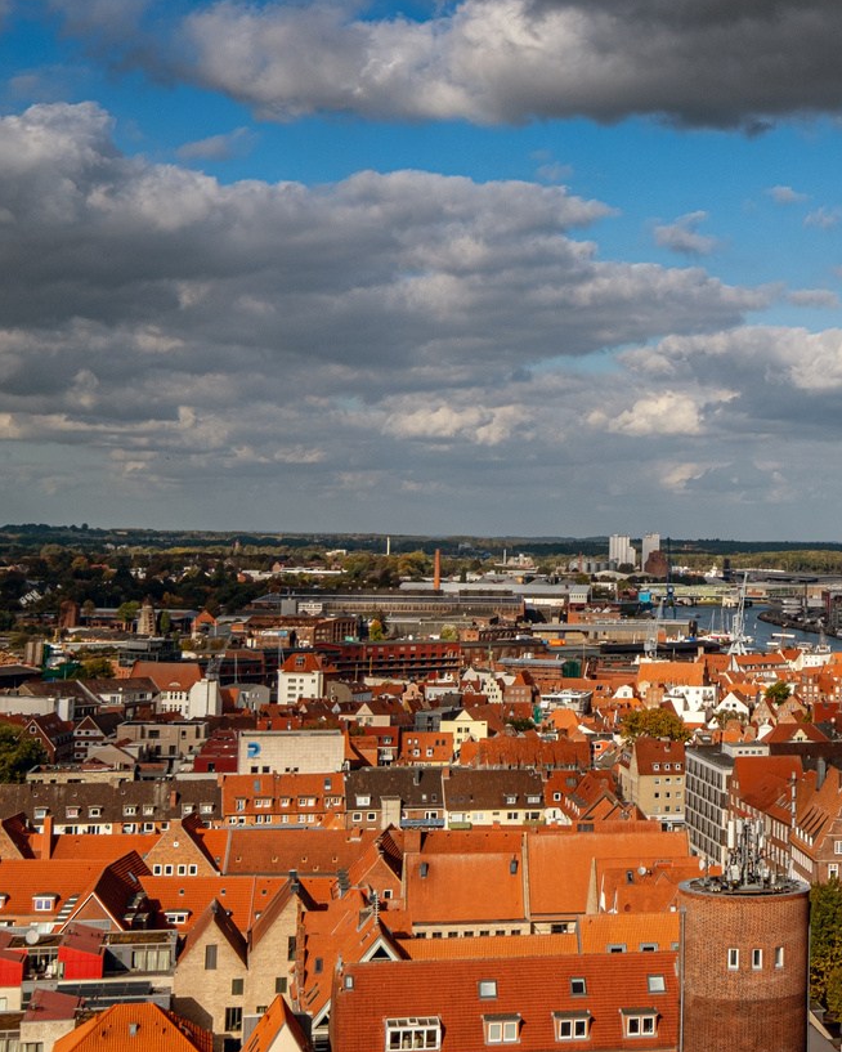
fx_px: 2086
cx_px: 815
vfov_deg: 28.1
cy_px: 361
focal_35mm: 67
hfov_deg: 22.1
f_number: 11
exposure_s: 1/340
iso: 160
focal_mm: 24
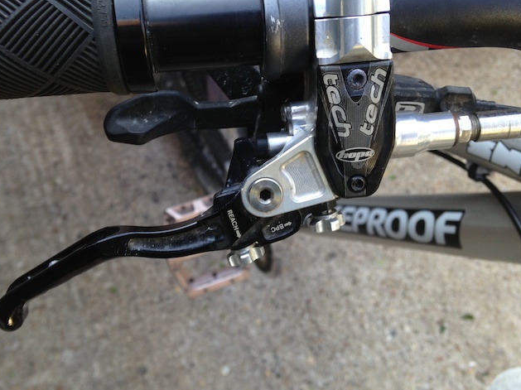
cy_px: 187
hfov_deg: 44.8
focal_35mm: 42
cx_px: 266
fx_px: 632
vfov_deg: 34.3
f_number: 2.4
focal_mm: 4.13
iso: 50
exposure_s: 1/60
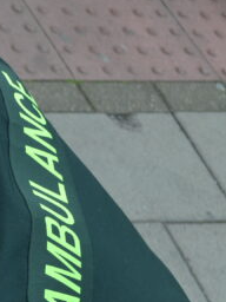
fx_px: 1106
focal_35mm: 127
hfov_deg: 10.2
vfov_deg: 15.4
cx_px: -311
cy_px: 239
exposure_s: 1/125
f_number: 5.6
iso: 160
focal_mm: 22
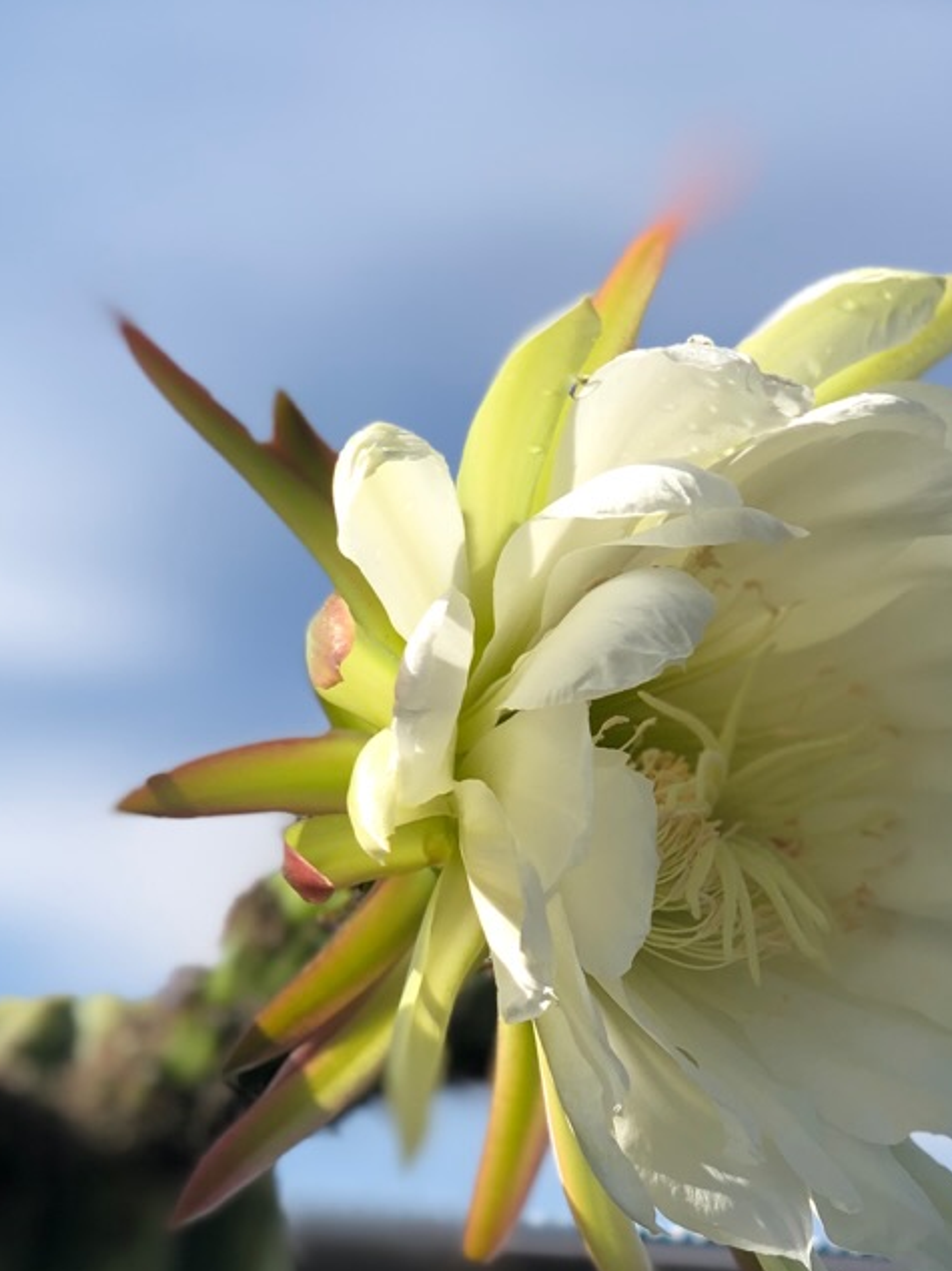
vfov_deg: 18.5
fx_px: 3853
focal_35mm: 105
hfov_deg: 14.0
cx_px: 720
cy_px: 1058
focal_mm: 6
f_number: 2.4
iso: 16
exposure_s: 1/1200
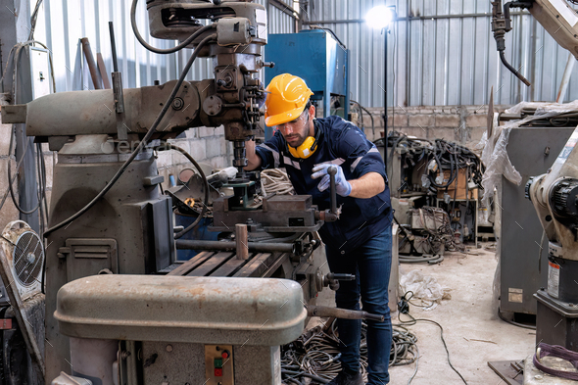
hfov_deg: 49.6
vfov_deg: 34.2
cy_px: 192
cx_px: 289
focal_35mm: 39
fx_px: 626
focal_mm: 26
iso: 400
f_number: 2.8
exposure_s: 1/160
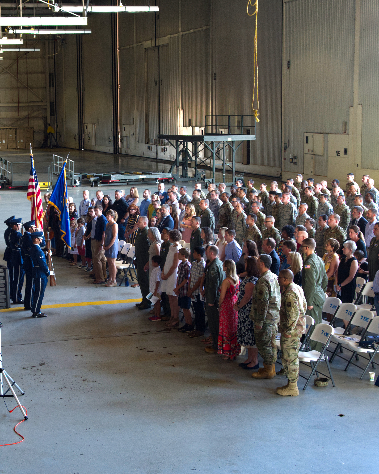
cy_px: 236
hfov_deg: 25.0
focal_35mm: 60
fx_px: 841
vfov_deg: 31.4
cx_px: 74
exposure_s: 1/100
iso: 800
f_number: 5
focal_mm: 28
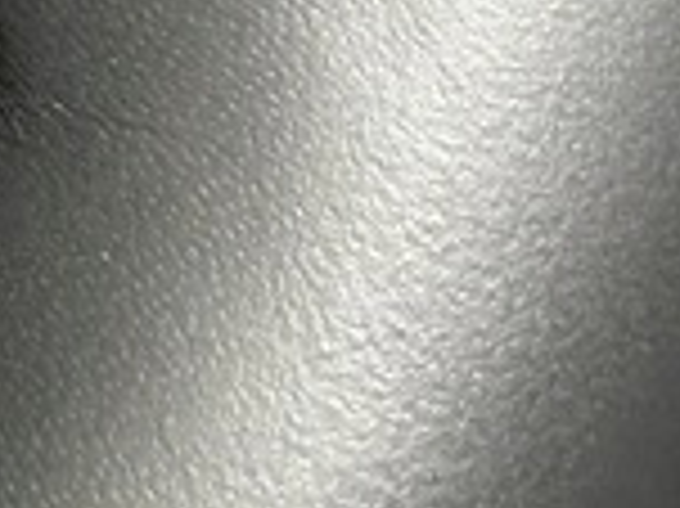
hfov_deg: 5.9
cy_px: -1200
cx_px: -869
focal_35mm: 326
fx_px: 6399
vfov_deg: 4.3
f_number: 1.78
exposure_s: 1/40
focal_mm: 6.86
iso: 500
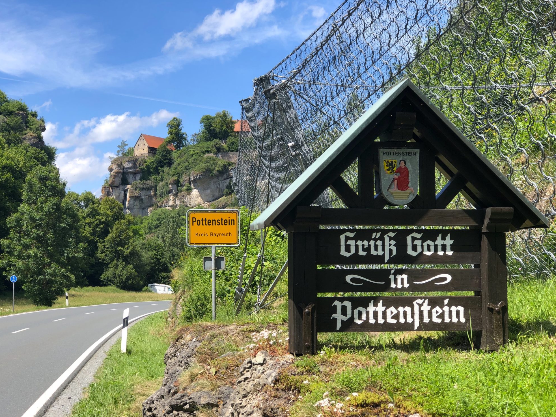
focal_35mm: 58
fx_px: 931
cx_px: 277
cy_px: 210
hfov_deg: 33.2
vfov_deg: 25.2
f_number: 2.8
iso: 20
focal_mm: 6.6
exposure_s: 1/444
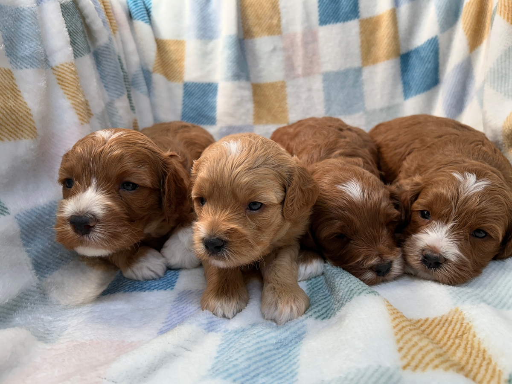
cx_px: 256
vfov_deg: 53.1
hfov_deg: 67.3
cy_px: 192
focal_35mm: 26
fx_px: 385
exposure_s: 1/120
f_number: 1.5
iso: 80
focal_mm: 5.7
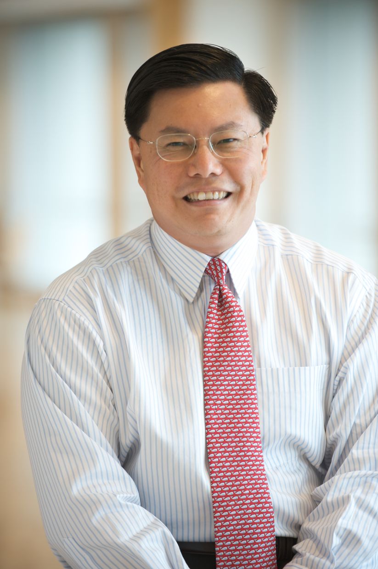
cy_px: 284
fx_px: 2765
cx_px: 189
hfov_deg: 7.8
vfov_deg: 11.8
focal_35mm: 175
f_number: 3.2
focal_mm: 175
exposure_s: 1/200
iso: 400
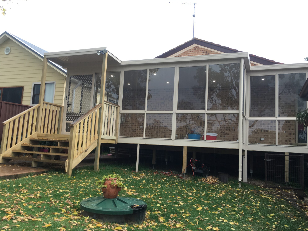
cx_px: 154
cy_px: 118
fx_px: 267
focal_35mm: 30
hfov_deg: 60.0
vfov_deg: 46.8
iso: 32
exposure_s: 1/50
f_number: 2.2
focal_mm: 4.15
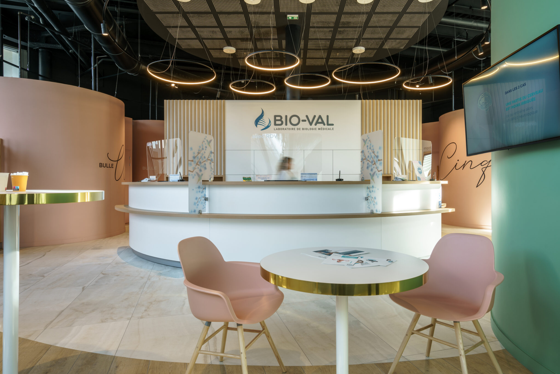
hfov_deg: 78.6
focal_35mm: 22
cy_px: 181
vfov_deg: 57.2
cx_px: 285
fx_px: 342
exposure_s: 1/5
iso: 100
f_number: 10
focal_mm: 21
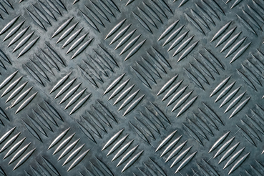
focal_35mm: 80
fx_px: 587
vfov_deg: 17.0
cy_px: 107
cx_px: 185
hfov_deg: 25.2
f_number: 8
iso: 800
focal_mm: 50
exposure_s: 1/10
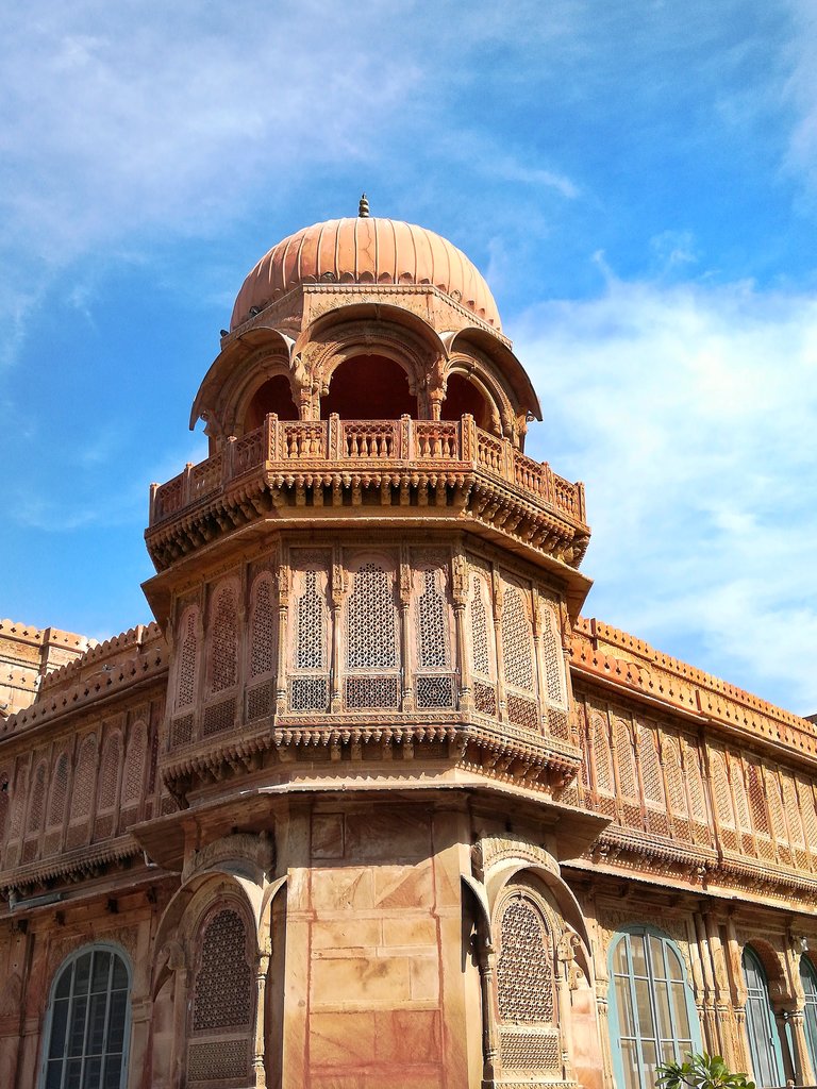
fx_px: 1070
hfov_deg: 41.8
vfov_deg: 54.0
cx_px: 408
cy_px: 544
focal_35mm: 34
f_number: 2.2
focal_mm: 3.81
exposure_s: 1/609
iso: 50
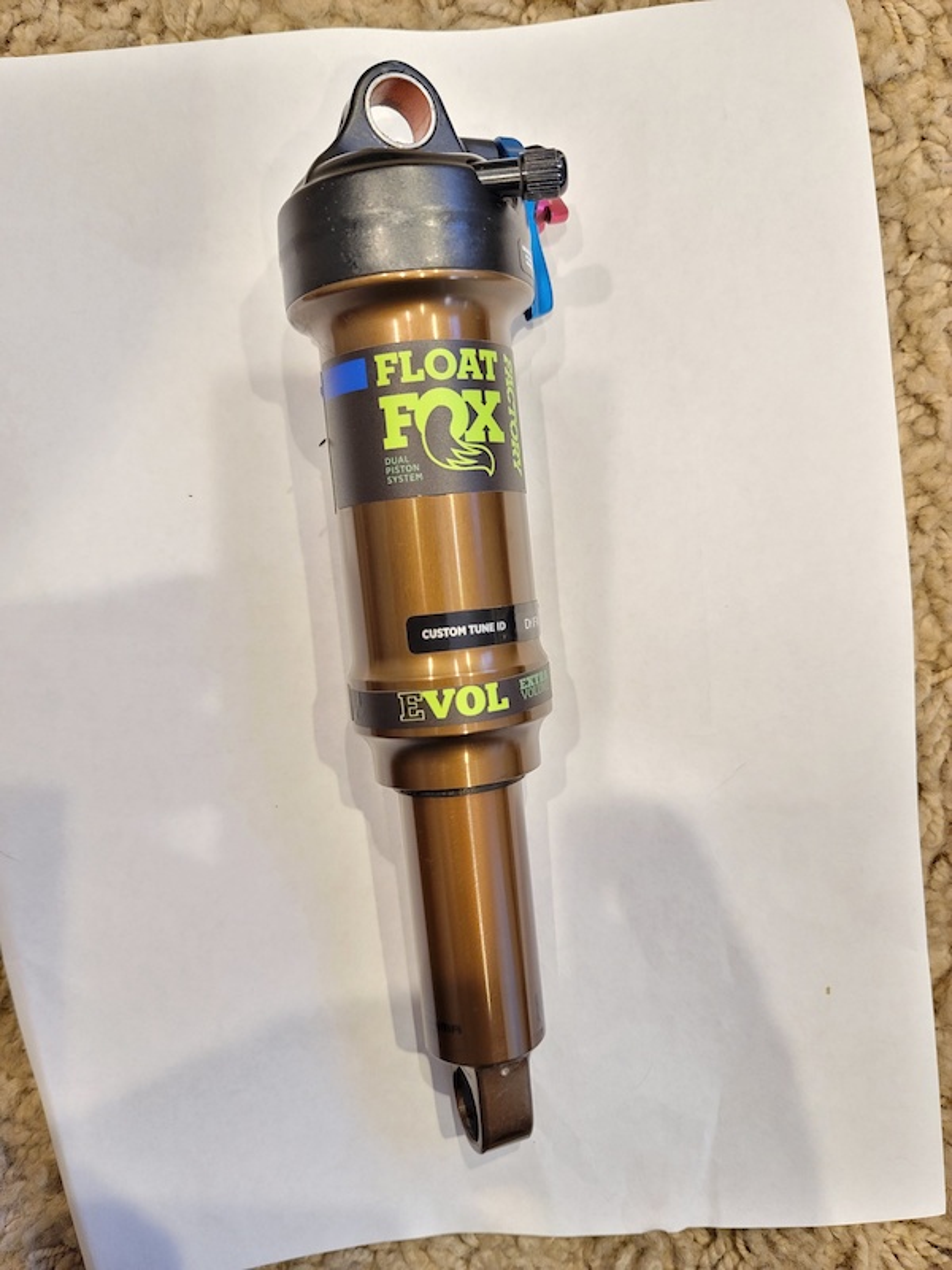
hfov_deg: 54.9
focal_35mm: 25
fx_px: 917
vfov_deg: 69.4
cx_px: 476
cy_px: 635
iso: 640
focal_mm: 7
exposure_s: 1/29
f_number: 1.8
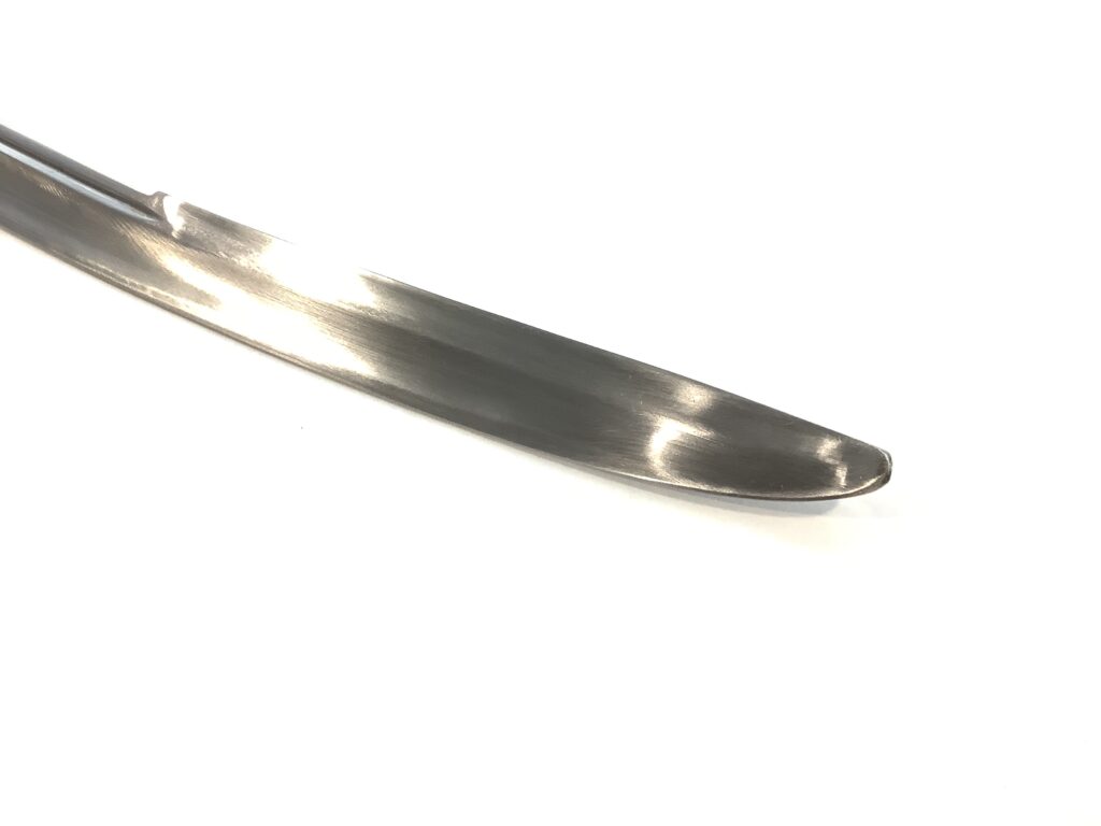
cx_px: 550
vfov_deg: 45.4
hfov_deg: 58.4
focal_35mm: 31
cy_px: 413
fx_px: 986
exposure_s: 1/60
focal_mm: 3.3
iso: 200
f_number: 2.4
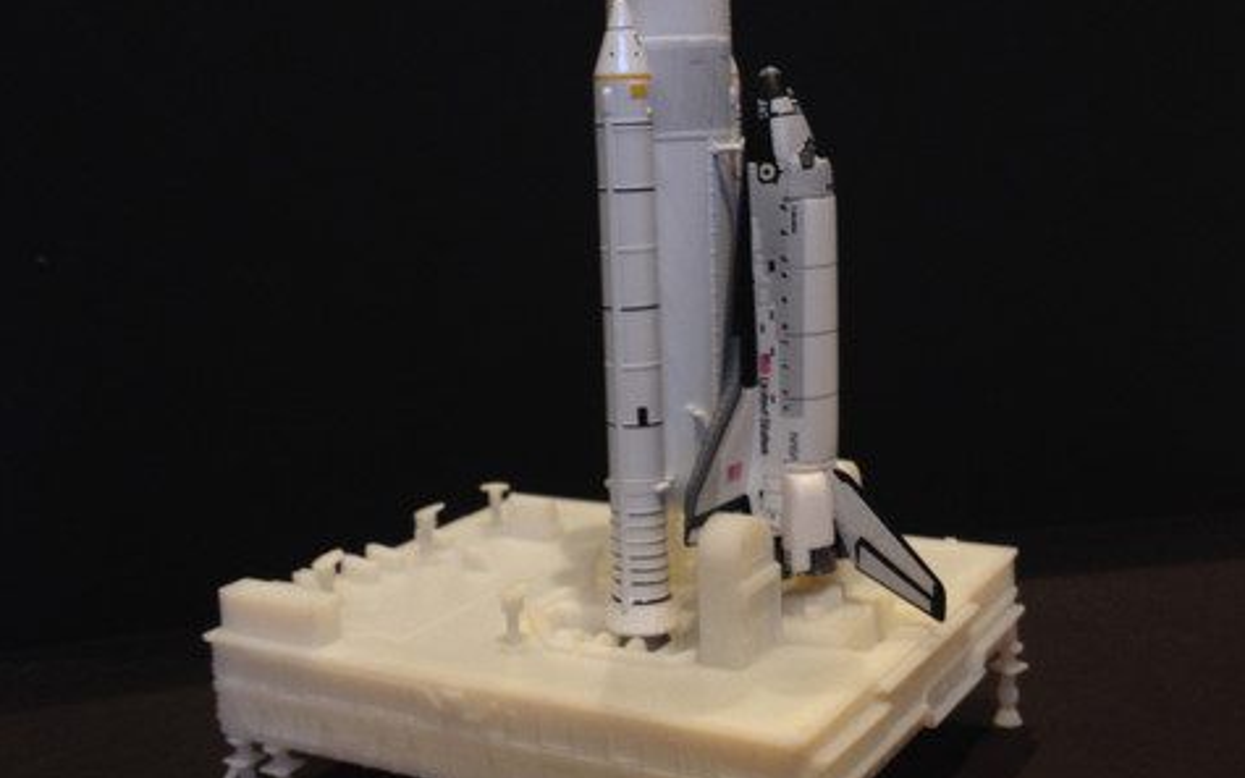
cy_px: 367
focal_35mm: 50
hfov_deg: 40.3
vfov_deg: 25.8
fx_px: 1697
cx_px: 626
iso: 80
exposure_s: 1/20
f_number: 2.4
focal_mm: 4.28
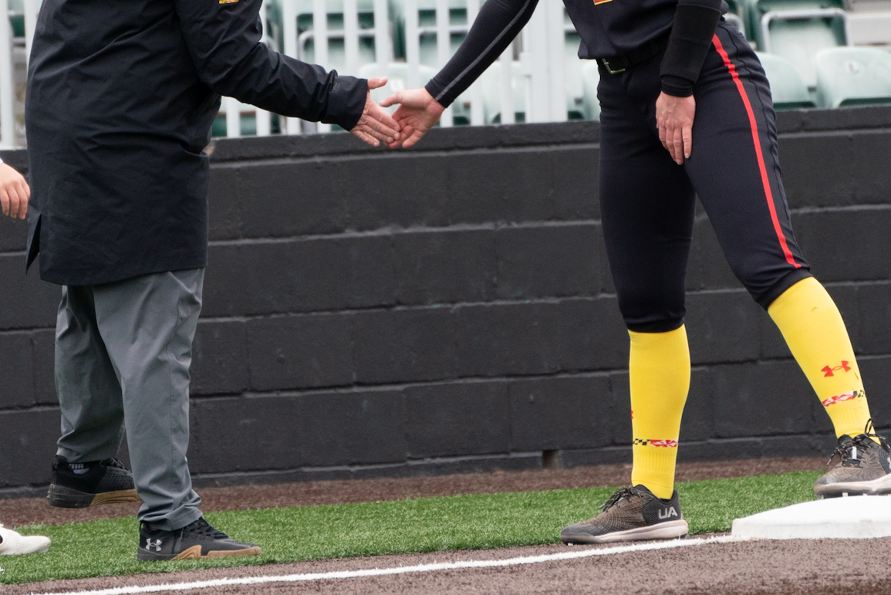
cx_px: 569
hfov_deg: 2.9
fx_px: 17529
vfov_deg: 1.9
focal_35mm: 708
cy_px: 86
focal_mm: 273
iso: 1600
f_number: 6.3
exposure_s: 1/800
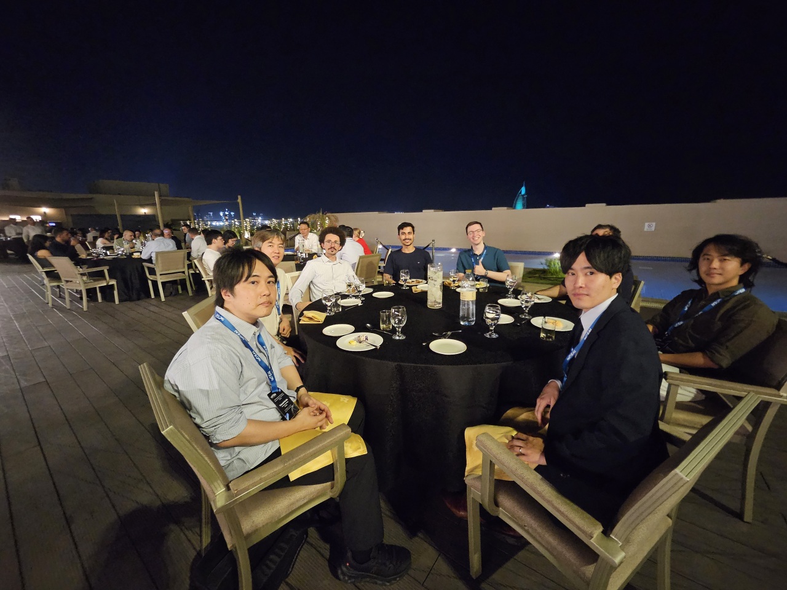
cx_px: 394
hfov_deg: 106.2
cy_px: 295
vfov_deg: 89.9
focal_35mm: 13
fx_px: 296
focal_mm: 1.7
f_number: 2.2
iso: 800
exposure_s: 1/25
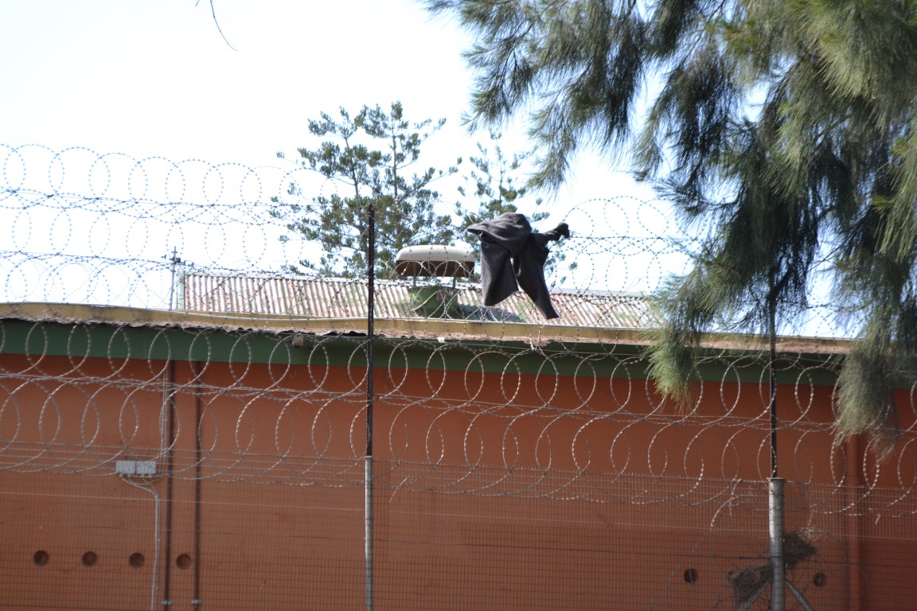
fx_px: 2101
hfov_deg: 24.6
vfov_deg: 16.6
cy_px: 306
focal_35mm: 82
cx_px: 458
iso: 400
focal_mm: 55
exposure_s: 1/640
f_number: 5.6
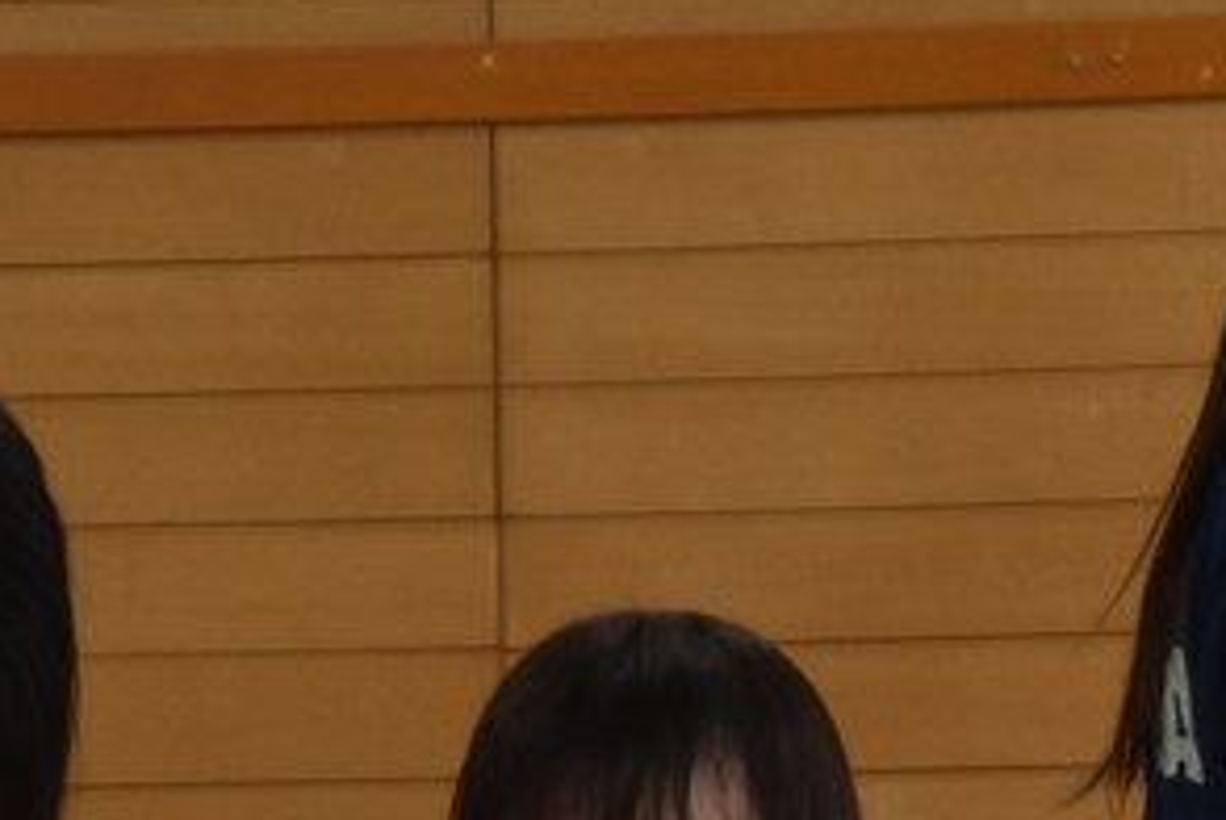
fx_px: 16328
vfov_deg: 2.9
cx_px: 799
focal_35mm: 479
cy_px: 1625
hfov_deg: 4.3
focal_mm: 78
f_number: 5.3
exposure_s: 1/125
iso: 1000
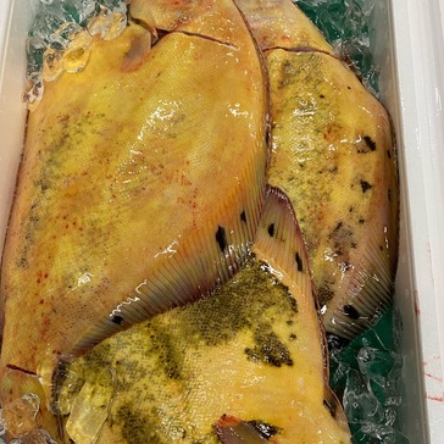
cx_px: 224
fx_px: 493
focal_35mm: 34
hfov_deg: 48.5
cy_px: 270
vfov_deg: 48.1
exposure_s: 1/60
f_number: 1.8
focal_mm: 3.99
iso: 100
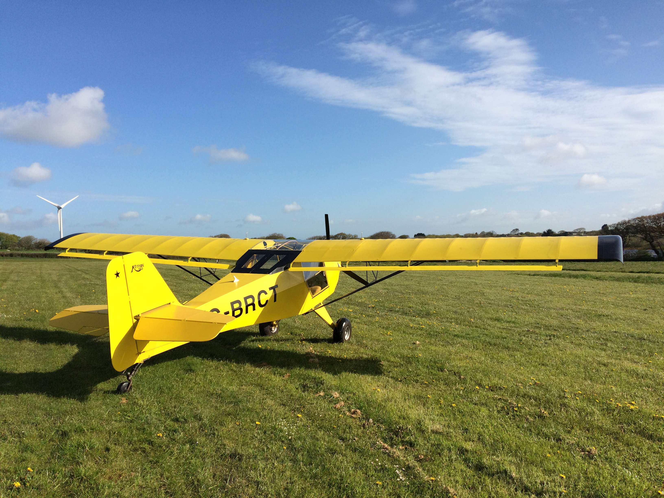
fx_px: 556
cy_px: 249
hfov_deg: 61.7
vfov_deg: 48.2
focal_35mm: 29
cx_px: 332
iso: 32
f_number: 2.2
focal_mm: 4.15
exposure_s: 1/2053
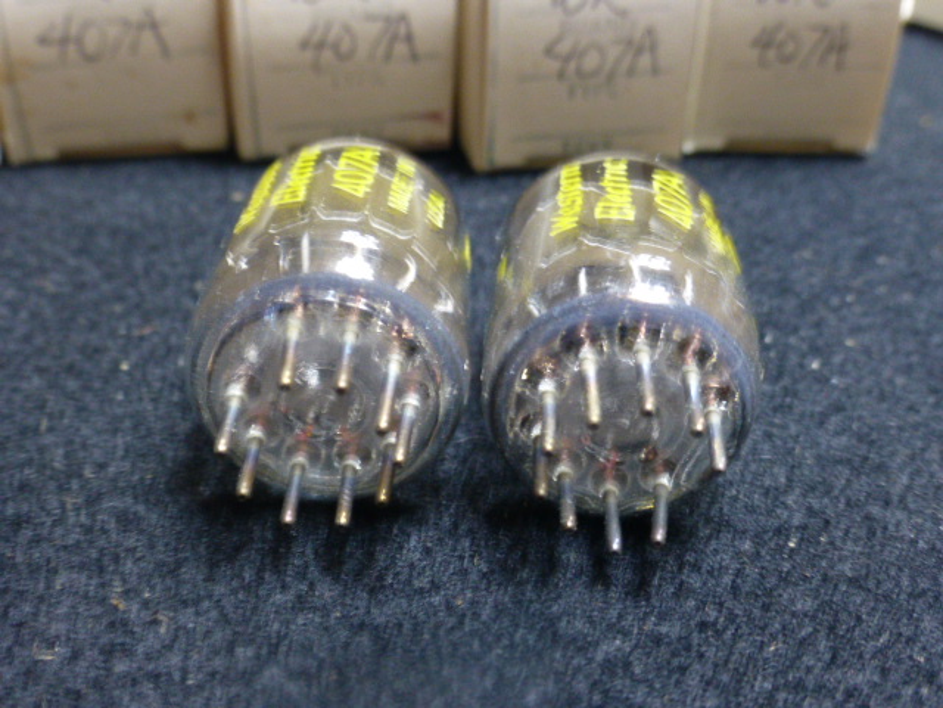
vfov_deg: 33.6
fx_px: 1171
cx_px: 472
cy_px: 354
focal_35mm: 43
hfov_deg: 43.9
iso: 500
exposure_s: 1/4
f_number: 3.9
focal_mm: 7.4
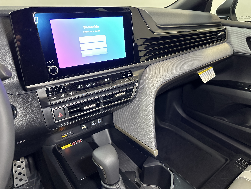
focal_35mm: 24
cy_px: 94
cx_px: 126
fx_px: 174
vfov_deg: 56.8
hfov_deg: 71.6
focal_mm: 6.86
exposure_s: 1/40
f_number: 1.78
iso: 640
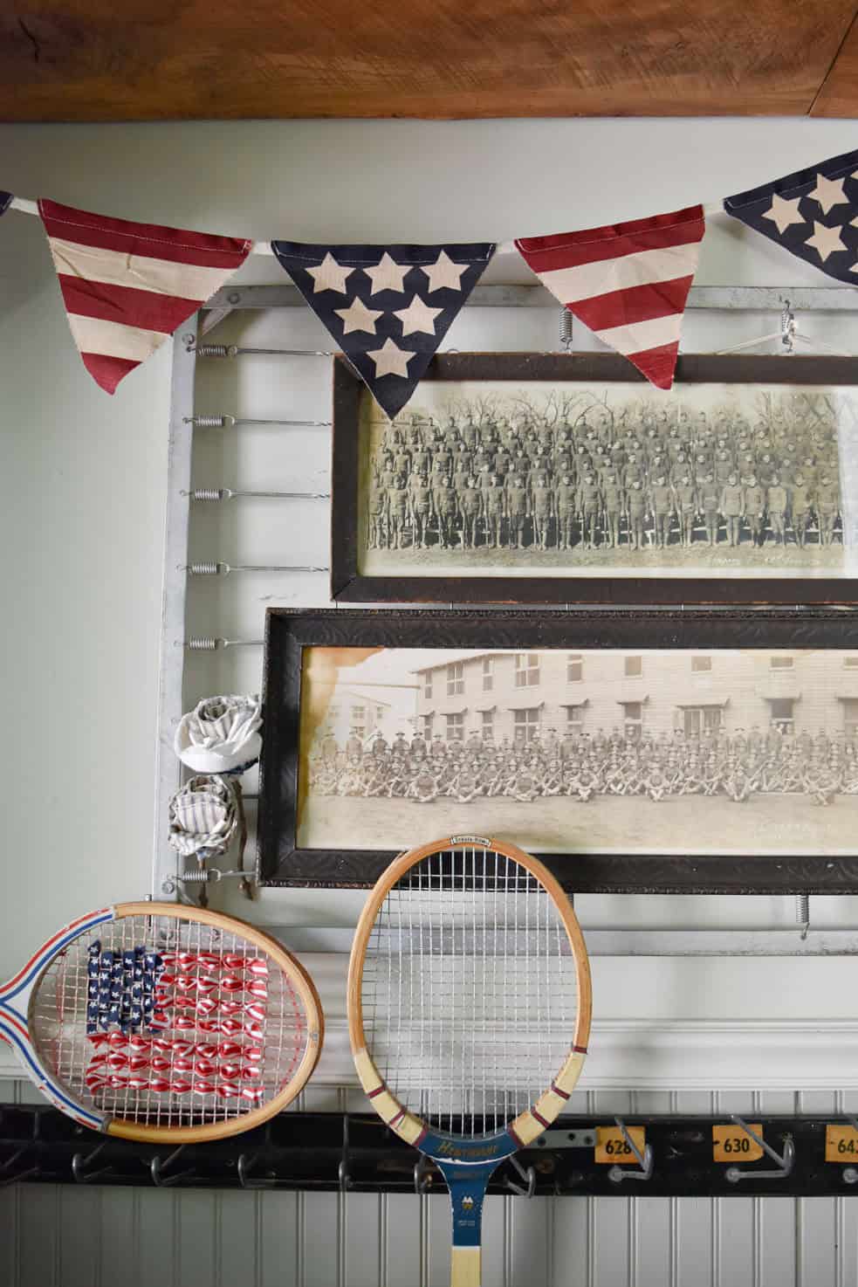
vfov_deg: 59.5
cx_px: 429
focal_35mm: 32
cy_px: 644
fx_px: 1126
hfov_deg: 41.7
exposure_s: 1/60
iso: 1000
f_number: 3.8
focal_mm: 21
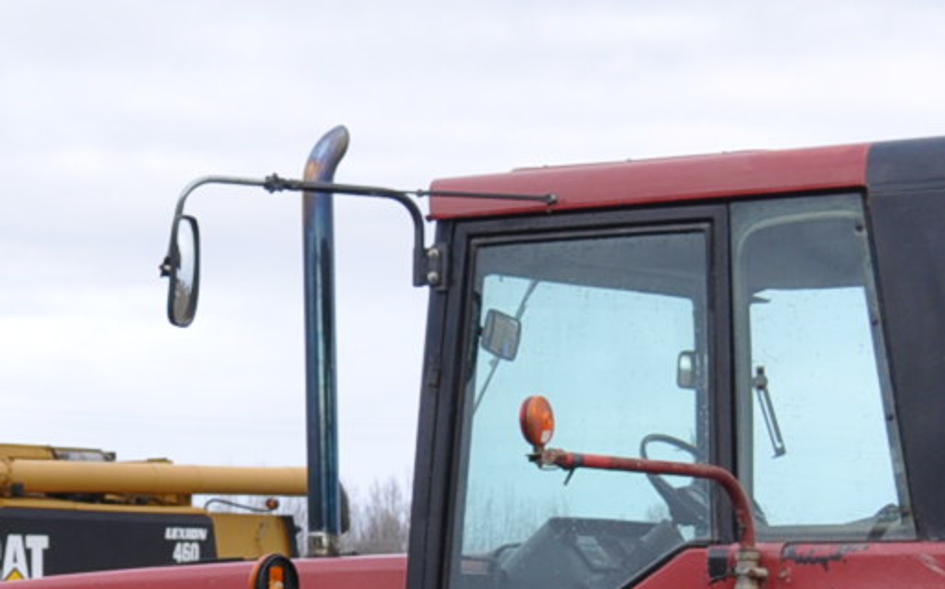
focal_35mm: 166
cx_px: -766
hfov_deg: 11.7
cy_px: 948
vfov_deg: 7.7
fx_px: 4273
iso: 200
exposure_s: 1/200
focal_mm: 26
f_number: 7.1
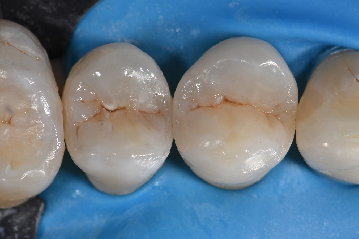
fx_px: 1565
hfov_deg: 13.1
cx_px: 180
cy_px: 120
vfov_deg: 8.7
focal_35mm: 157
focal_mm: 105
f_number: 32
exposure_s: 1/160
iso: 200
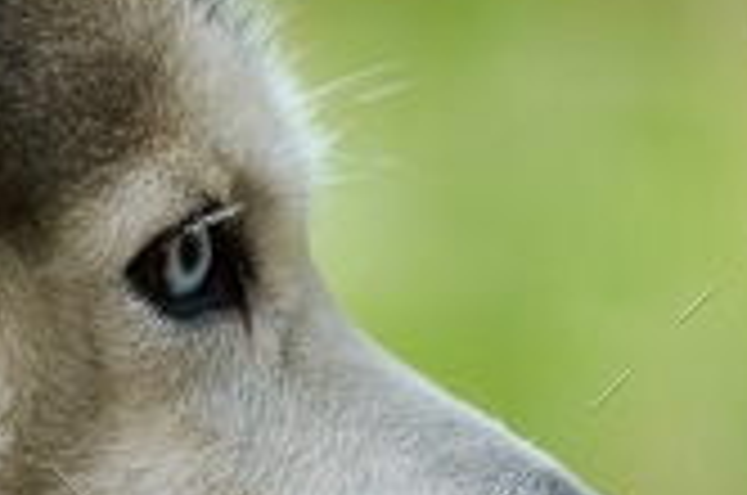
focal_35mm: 570
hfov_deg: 3.6
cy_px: 241
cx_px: 270
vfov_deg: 2.4
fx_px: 11805
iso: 640
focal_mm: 160
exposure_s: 1/800
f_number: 3.2
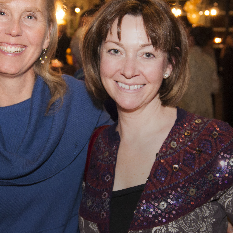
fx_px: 518
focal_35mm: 68
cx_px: 117
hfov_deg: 25.4
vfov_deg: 25.3
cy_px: 103
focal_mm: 28
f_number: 4
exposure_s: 1/60
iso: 1600
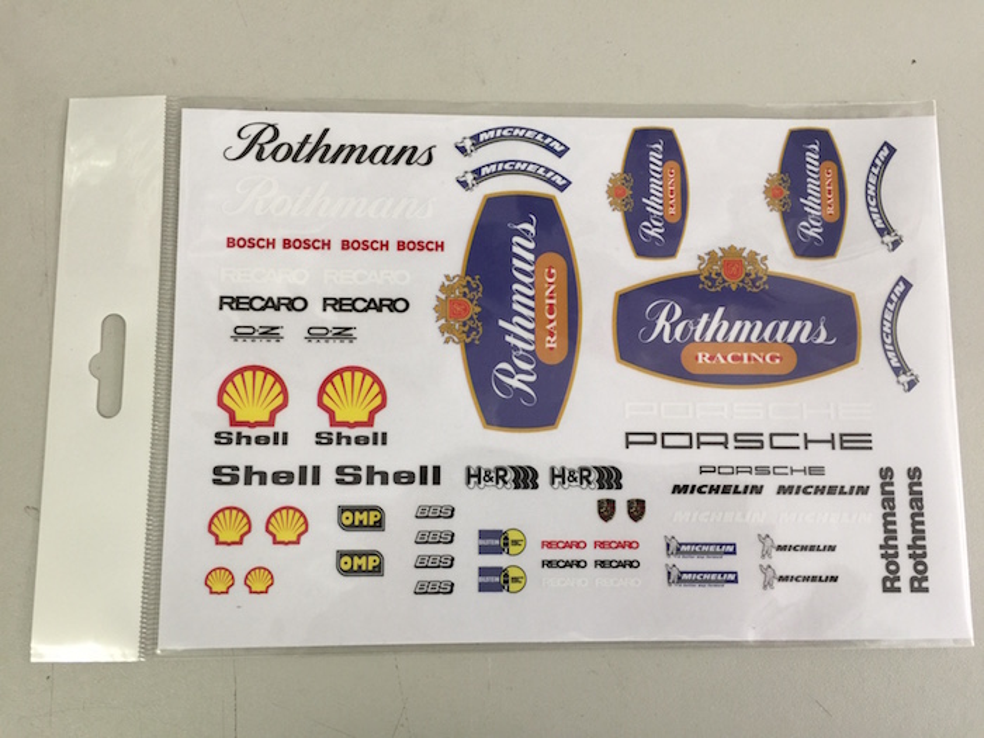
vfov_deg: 48.2
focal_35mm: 29
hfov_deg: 61.7
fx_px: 824
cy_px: 369
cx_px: 492
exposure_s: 1/33
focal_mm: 4.15
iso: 64
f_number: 2.2
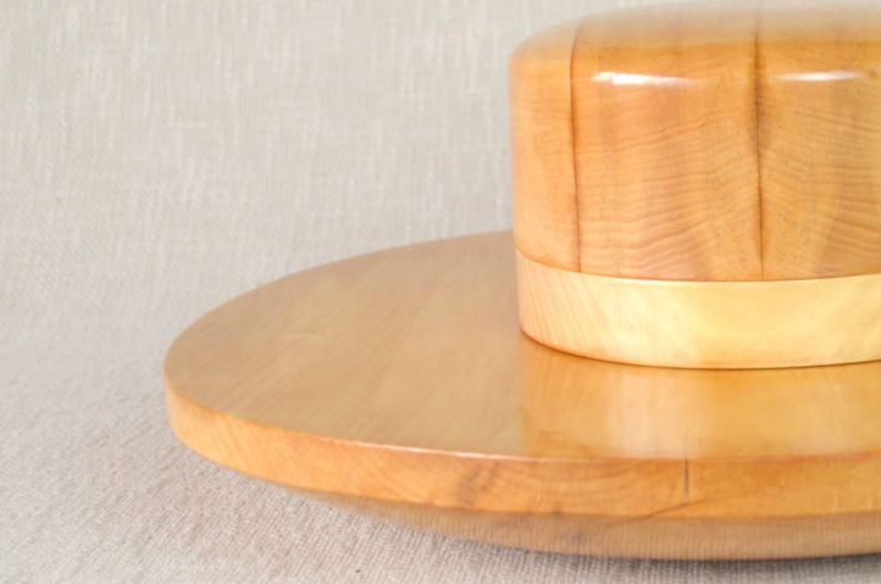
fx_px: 2028
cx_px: 757
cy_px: 211
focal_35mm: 83
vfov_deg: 16.4
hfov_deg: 24.0
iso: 100
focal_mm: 26
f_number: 4.2
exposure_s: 1/50
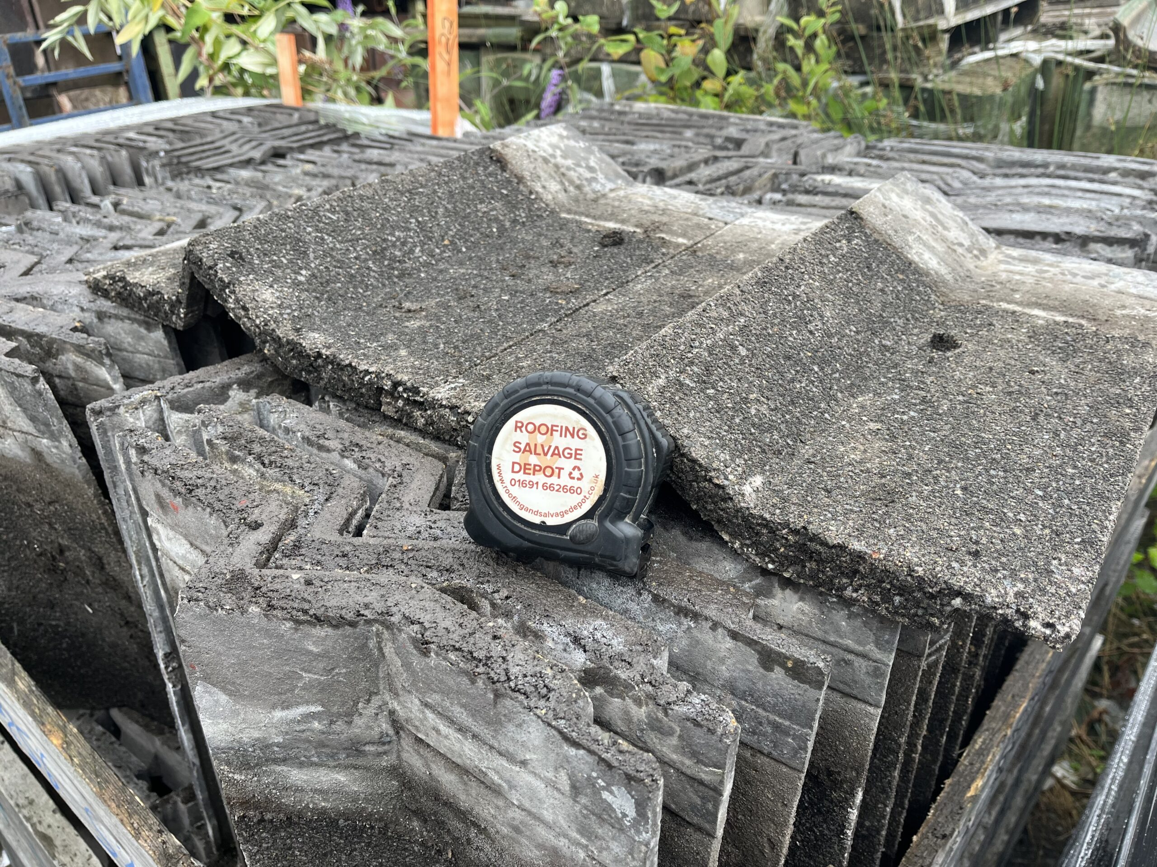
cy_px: 434
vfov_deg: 53.1
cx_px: 578
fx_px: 869
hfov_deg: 67.3
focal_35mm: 26
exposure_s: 1/532
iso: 50
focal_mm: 5.1
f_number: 1.6
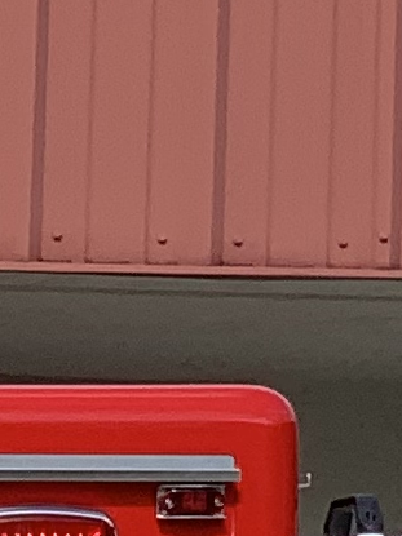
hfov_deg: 2.8
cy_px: 1215
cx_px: -1639
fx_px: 7824
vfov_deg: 3.9
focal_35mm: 505
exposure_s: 1/1115
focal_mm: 6
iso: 16
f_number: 2.4
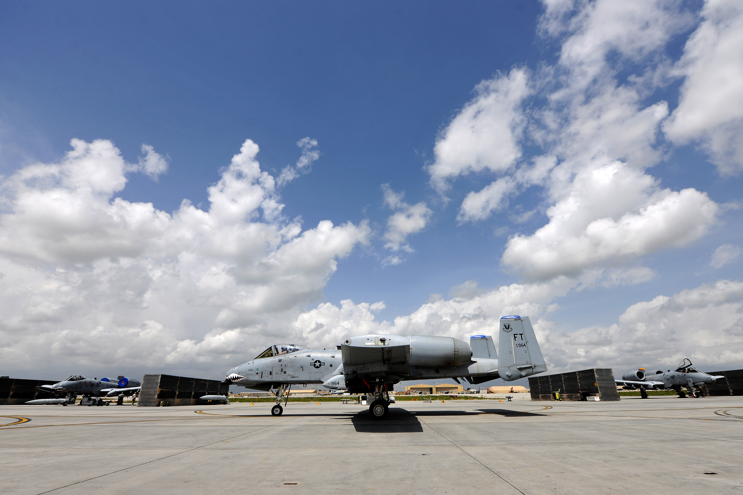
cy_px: 248
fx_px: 289
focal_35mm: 14
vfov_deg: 81.2
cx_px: 372
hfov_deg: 104.3
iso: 200
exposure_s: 1/2000
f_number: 5.6
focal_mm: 14
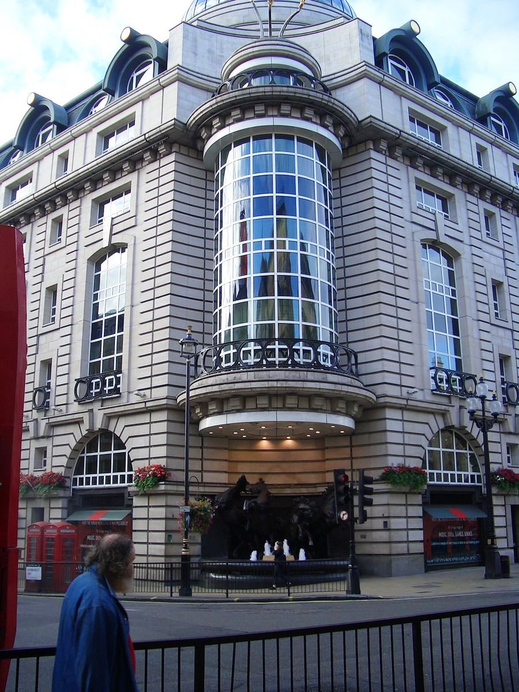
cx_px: 260
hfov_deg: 40.7
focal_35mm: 35
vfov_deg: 52.6
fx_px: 700
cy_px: 346
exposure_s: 1/250
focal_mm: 5.8
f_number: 2.6
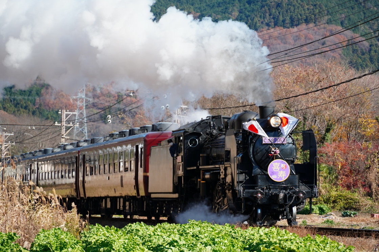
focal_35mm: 189
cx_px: 190
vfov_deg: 7.3
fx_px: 1989
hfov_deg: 10.9
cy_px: 126
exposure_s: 1/500
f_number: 5.6
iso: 200
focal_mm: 126
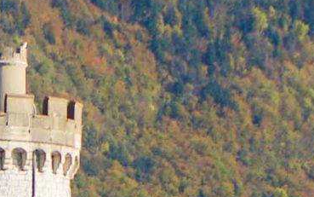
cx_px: -192
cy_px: 542
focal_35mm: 474
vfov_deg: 2.7
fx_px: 4058
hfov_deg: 4.4
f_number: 8
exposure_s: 1/500
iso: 200
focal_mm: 45
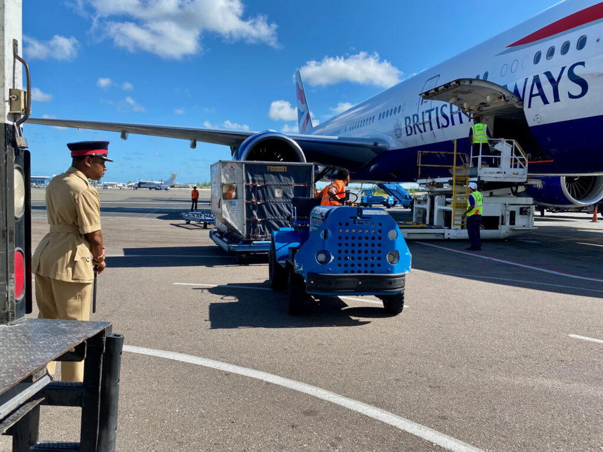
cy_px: 226
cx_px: 302
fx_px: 453
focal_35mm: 26
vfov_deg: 53.1
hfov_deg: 67.3
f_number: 1.8
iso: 32
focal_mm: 4.25
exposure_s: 1/2358
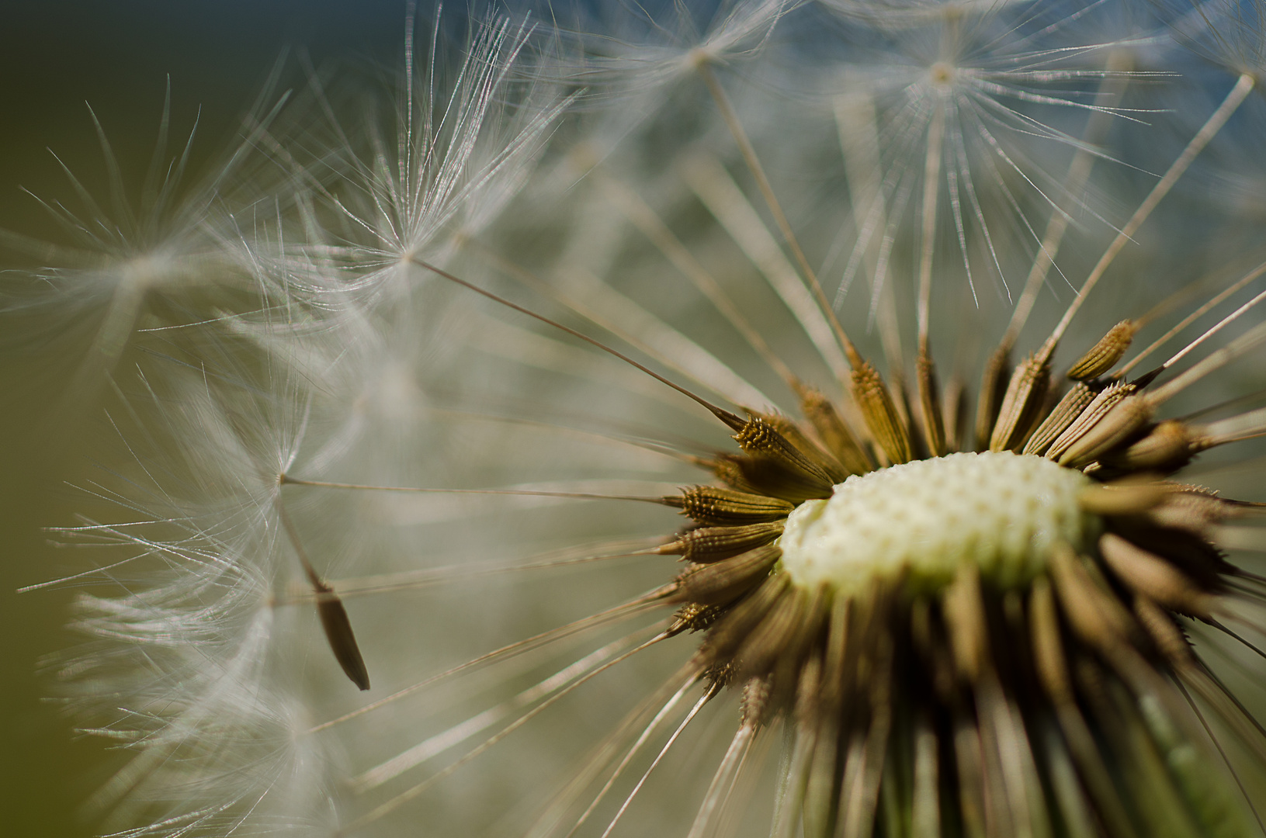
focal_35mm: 75
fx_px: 2632
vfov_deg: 18.1
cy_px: 419
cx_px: 633
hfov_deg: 27.0
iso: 100
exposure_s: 1/1600
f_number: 4.5
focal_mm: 50
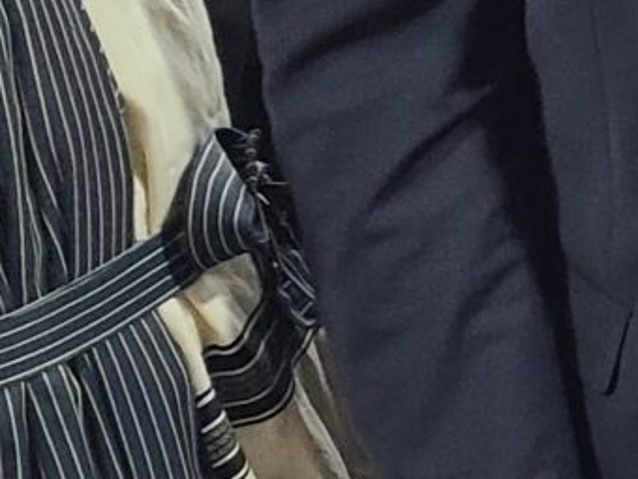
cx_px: 1685
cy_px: 32
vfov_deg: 10.0
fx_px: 2709
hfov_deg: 10.7
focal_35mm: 147
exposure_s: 1/40
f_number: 1.8
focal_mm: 5.4
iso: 160
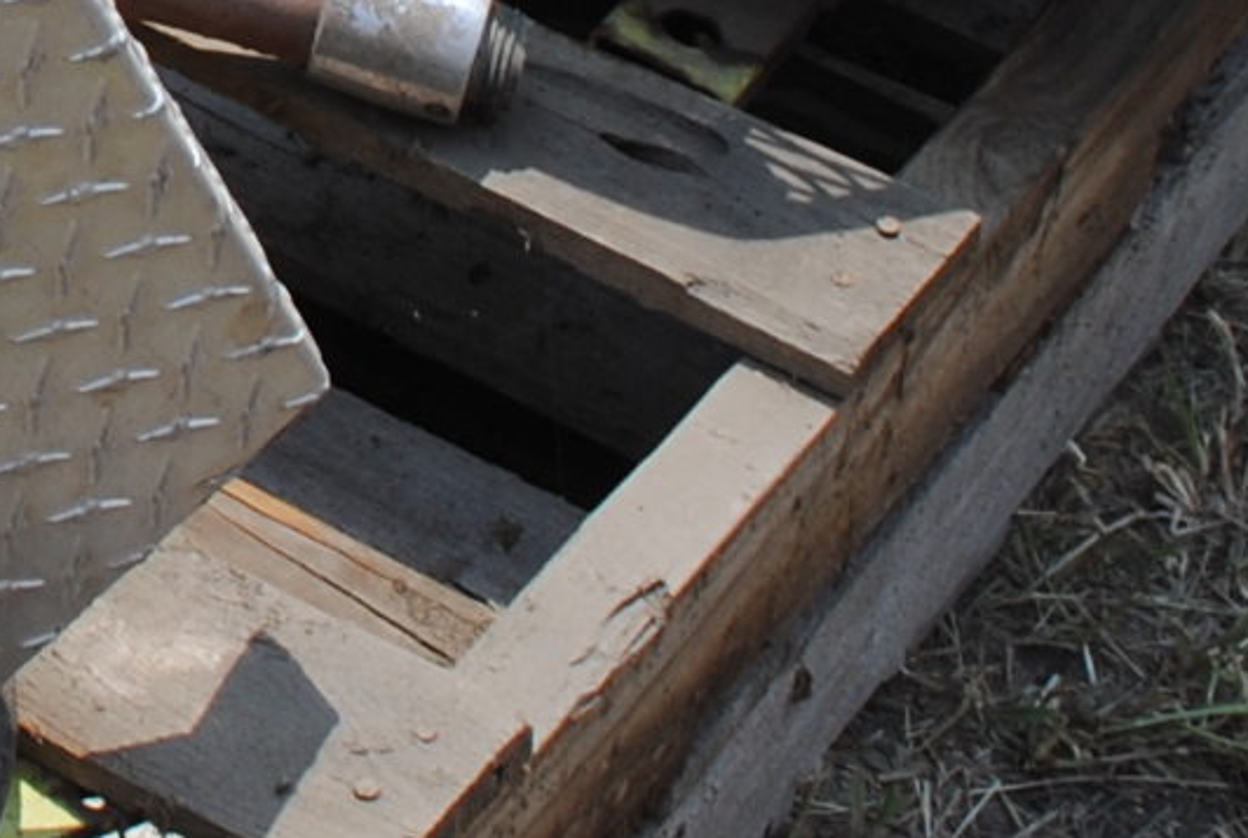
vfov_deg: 9.1
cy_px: -538
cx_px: -633
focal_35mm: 147
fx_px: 5106
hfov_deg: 13.2
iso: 100
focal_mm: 18
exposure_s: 1/200
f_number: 7.1
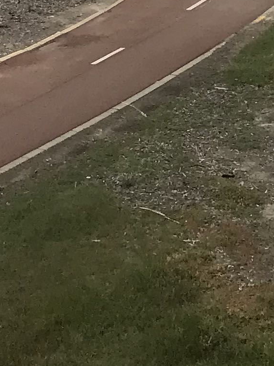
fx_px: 1573
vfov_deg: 10.9
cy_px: -555
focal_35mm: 149
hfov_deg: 9.8
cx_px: 334
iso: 20
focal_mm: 3.99
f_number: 1.8
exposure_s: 1/3195
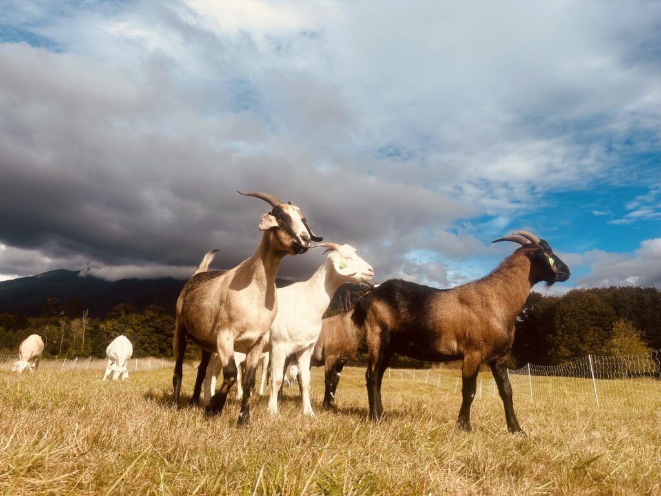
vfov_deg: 56.8
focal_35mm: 24
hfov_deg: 71.6
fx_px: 458
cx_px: 330
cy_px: 248
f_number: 1.78
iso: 80
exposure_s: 1/6623
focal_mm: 6.86
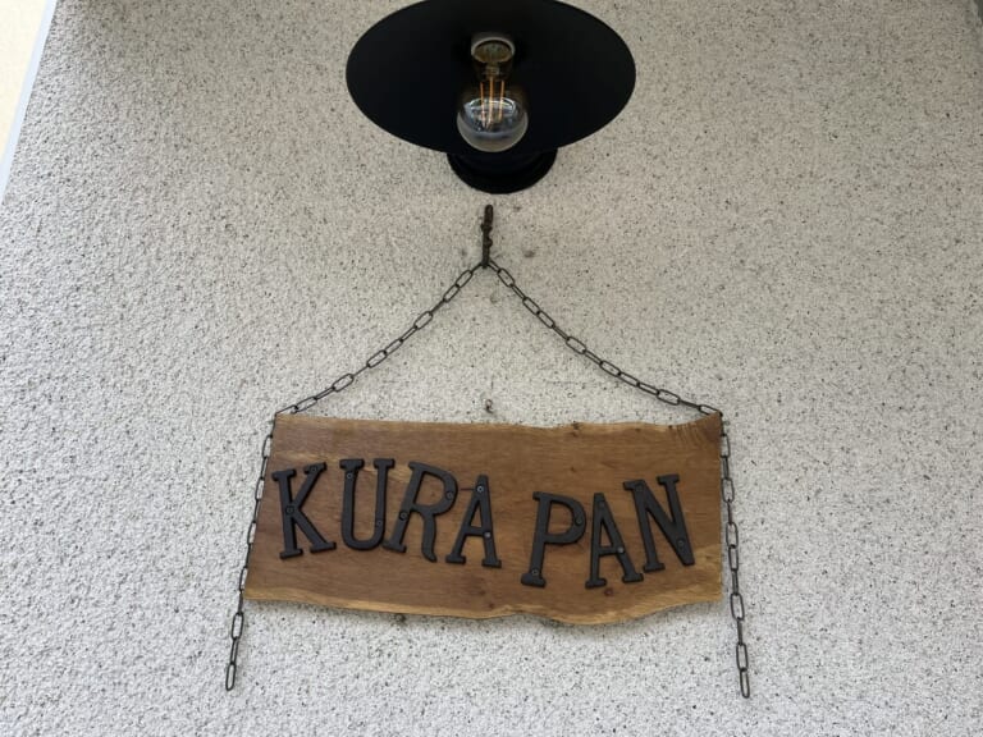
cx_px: 492
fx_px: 738
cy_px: 368
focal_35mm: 26
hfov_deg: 67.3
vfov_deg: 53.1
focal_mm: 5.1
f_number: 1.6
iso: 50
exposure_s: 1/487
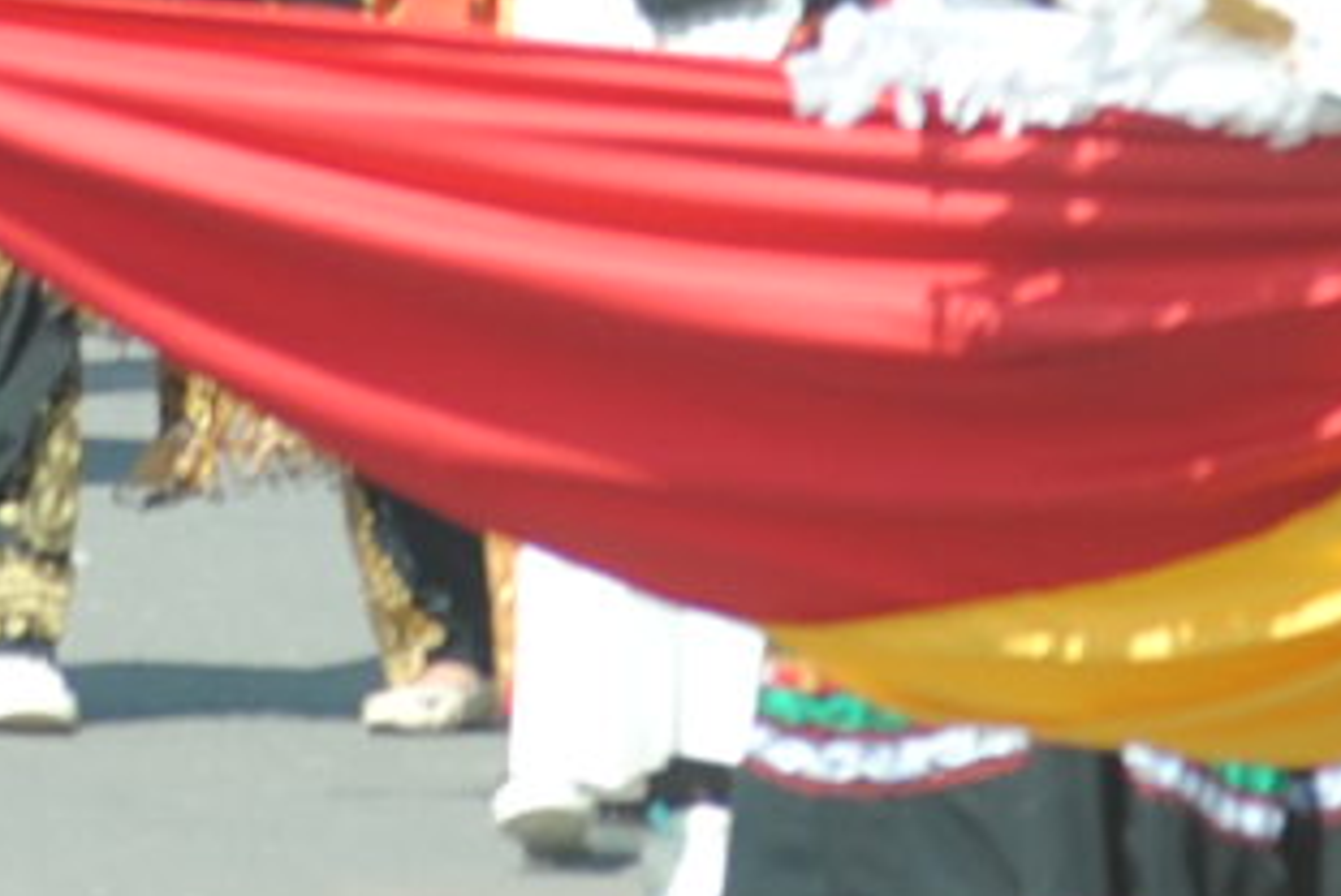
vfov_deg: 1.4
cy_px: -1628
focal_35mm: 981
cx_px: 1117
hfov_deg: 2.1
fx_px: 36580
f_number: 8
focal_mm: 105
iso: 100
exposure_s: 1/160
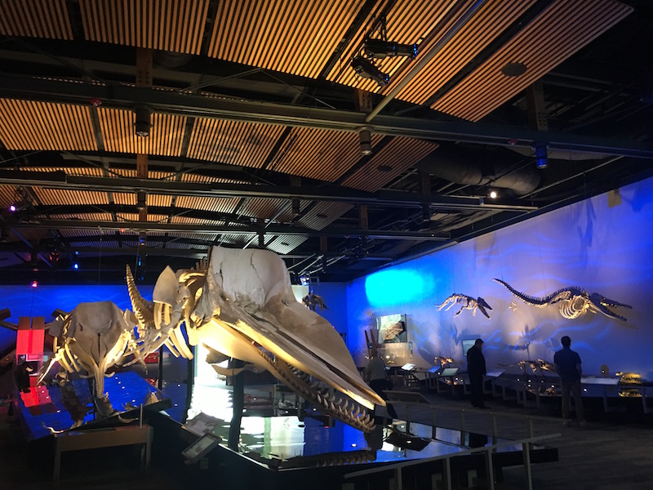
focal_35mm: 29
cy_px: 245
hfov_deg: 61.7
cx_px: 326
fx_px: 547
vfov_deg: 48.2
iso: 200
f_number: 2.2
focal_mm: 4.15
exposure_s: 1/20
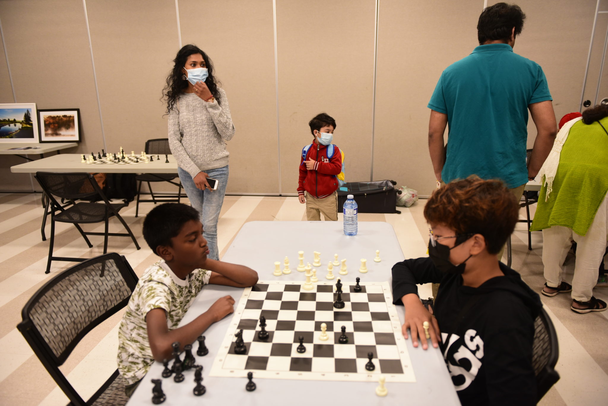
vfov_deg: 53.2
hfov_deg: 73.7
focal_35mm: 24
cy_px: 203
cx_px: 304
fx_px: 405
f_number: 2.8
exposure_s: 1/60
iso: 800
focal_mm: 24
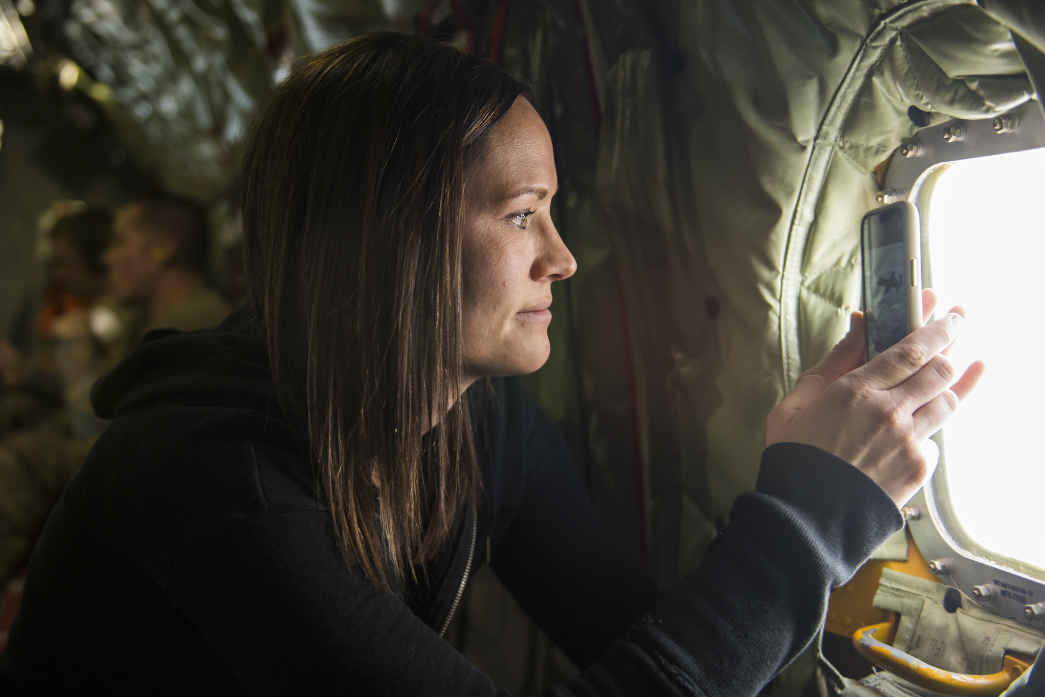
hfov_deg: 55.8
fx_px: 987
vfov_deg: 38.9
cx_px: 522
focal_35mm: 34
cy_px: 348
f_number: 2.8
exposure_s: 1/100
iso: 500
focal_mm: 34
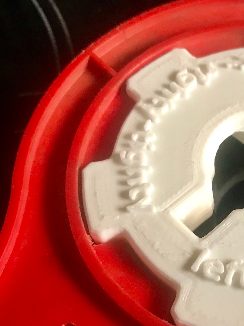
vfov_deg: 34.3
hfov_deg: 24.5
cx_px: 262
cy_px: 175
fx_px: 526
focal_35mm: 56
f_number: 1.8
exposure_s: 1/17
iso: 50
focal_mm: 3.99
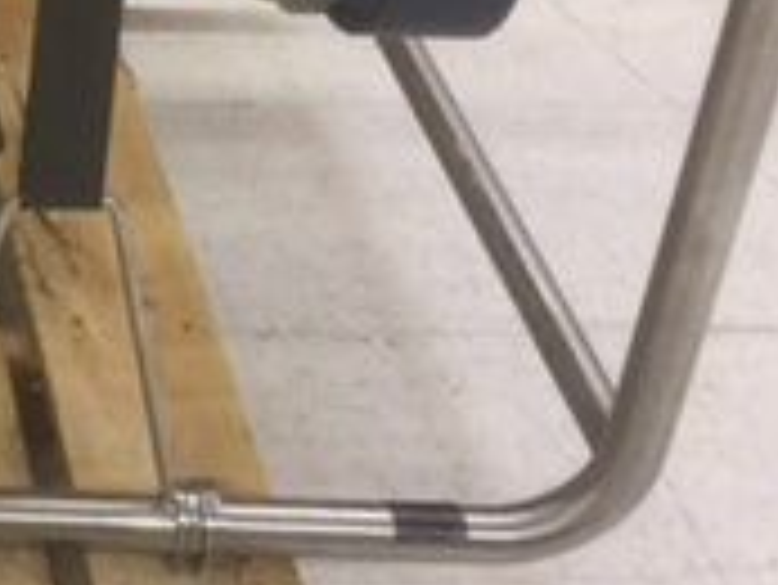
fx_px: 2407
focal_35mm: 107
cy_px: -198
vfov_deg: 13.3
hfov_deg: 16.1
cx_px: -535
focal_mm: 4.15
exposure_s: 1/15
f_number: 2.2
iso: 50
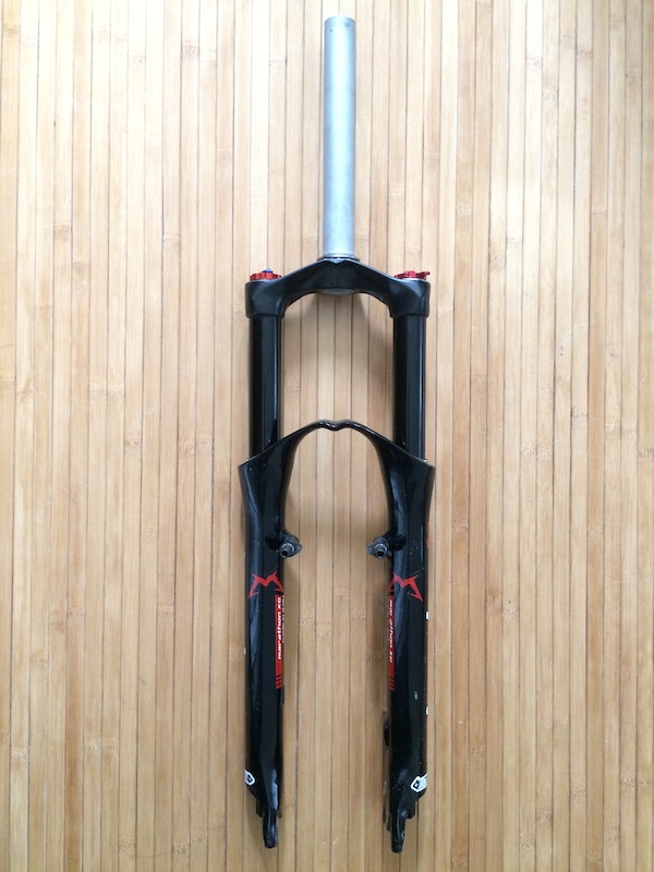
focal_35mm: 29
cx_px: 327
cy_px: 436
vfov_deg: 61.7
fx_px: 731
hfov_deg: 48.2
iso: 320
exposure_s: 1/20
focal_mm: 4.15
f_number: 2.2
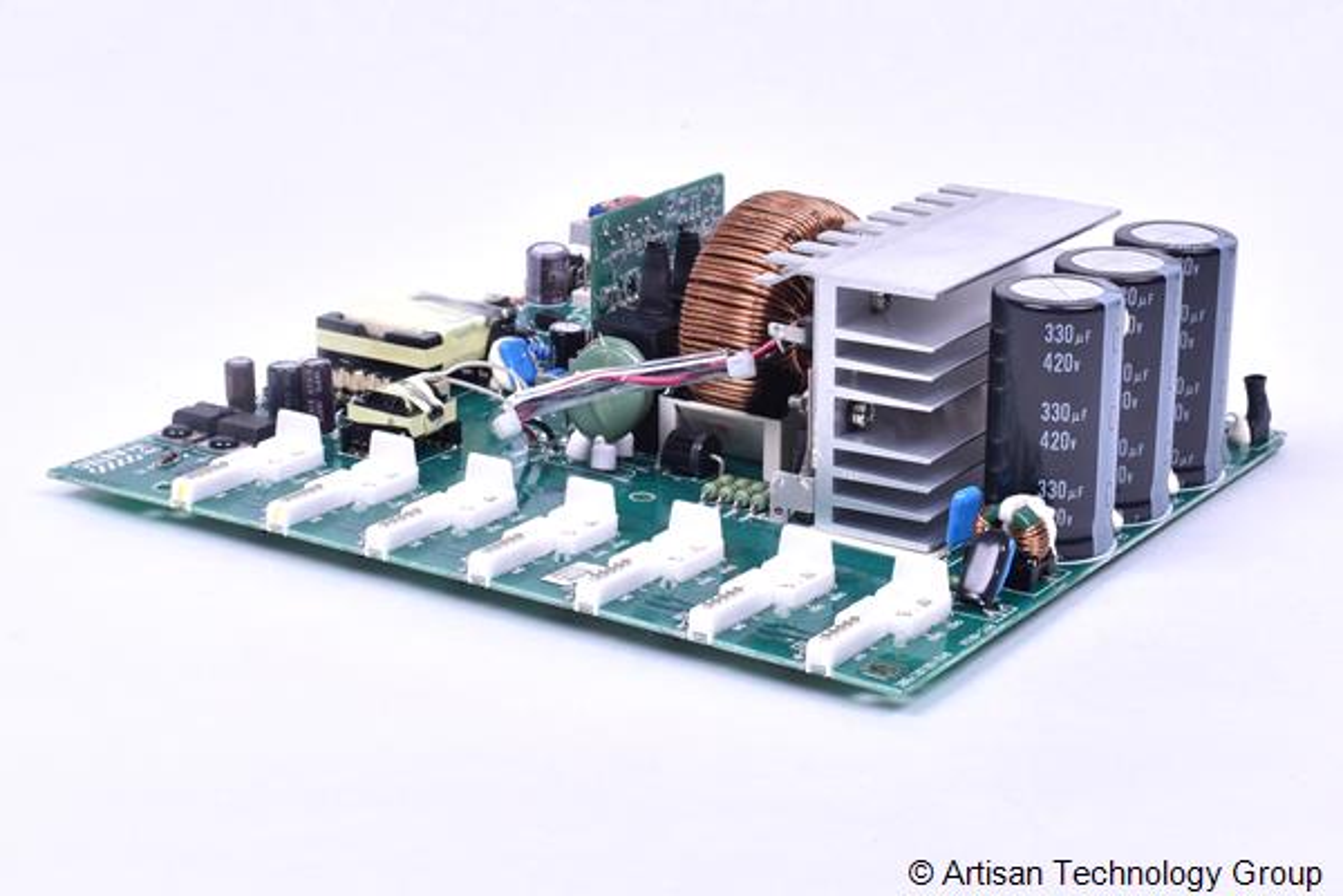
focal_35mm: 51
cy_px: 448
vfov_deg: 26.5
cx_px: 672
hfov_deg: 38.9
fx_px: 1902
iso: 200
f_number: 13
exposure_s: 1/200
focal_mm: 34
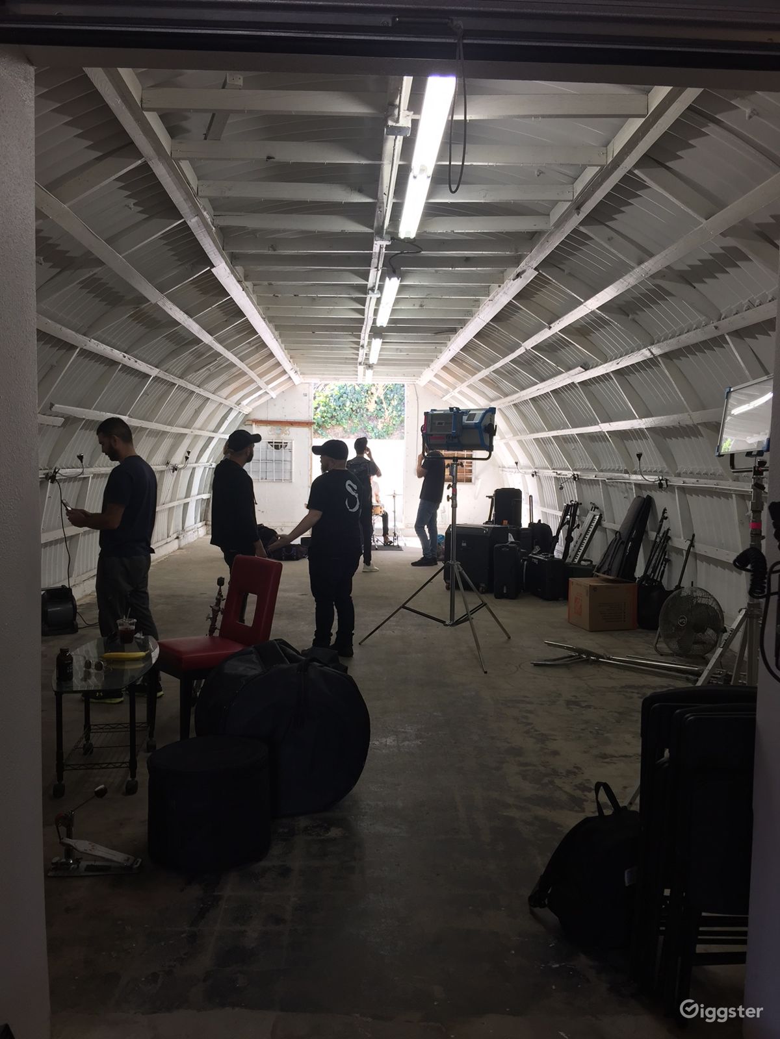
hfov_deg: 48.2
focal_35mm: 29
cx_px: 390
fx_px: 871
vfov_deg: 61.7
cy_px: 520
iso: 32
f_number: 2.2
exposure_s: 1/40
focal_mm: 4.15
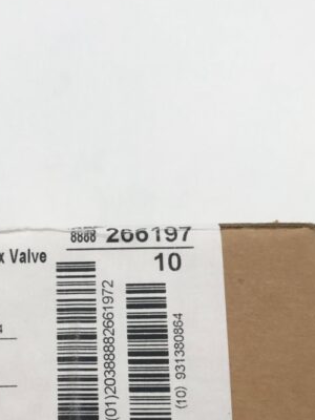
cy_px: 337
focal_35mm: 56
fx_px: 679
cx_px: 47
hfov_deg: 25.5
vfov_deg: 33.3
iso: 20
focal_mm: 3.99
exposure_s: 1/120
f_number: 1.8
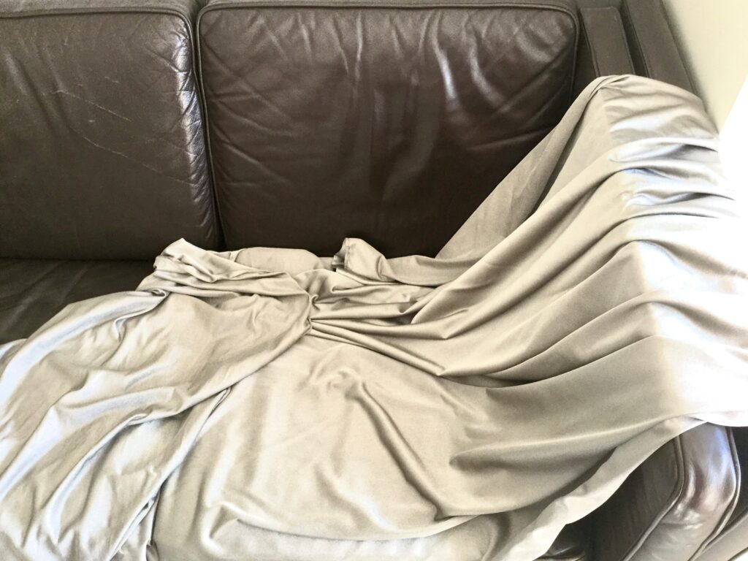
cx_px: 374
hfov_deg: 58.4
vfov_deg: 45.4
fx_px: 670
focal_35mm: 31
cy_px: 280
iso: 64
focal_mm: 3.3
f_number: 2.4
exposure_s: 1/33
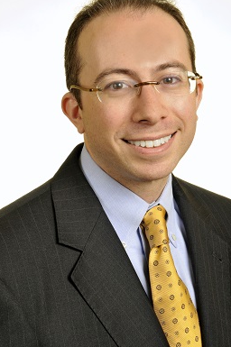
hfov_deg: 12.5
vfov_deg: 18.8
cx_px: 131
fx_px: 1051
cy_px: 148
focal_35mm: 109
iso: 400
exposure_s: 1/250
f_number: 16
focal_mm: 62
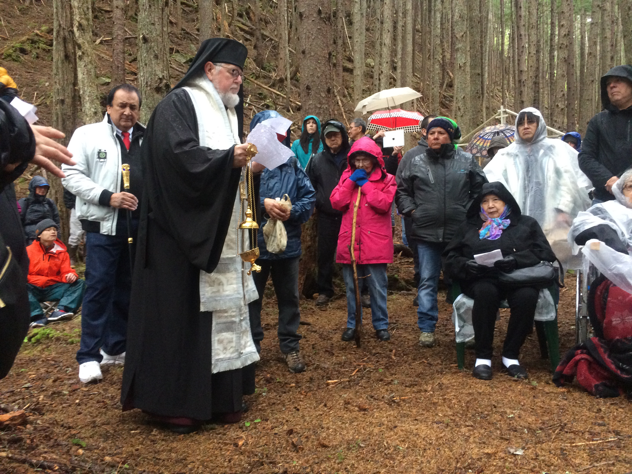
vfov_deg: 48.2
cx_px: 316
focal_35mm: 29
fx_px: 529
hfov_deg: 61.7
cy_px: 237
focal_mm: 4.15
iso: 320
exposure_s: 1/30
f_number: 2.2
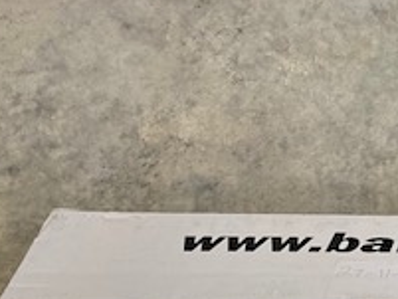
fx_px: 1024
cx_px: 509
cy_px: 451
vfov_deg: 15.3
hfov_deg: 20.2
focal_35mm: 89
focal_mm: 3.99
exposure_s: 1/60
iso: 125
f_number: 1.8
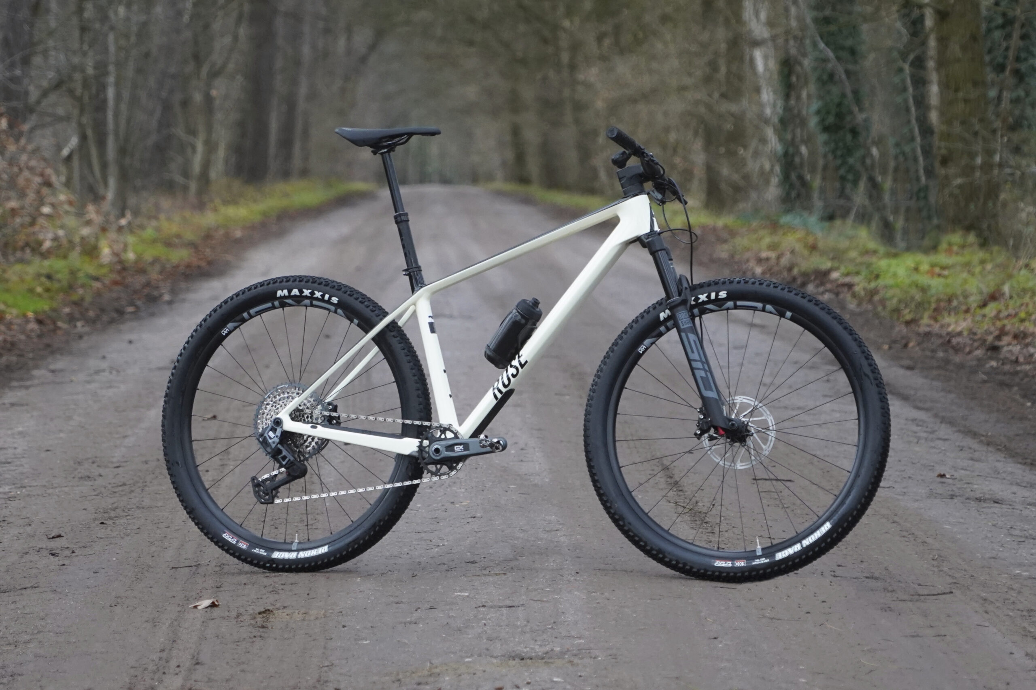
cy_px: 345
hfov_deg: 9.8
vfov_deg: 6.5
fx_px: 6072
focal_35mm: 211
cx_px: 518
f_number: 6.3
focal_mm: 141
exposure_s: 1/500
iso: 3200
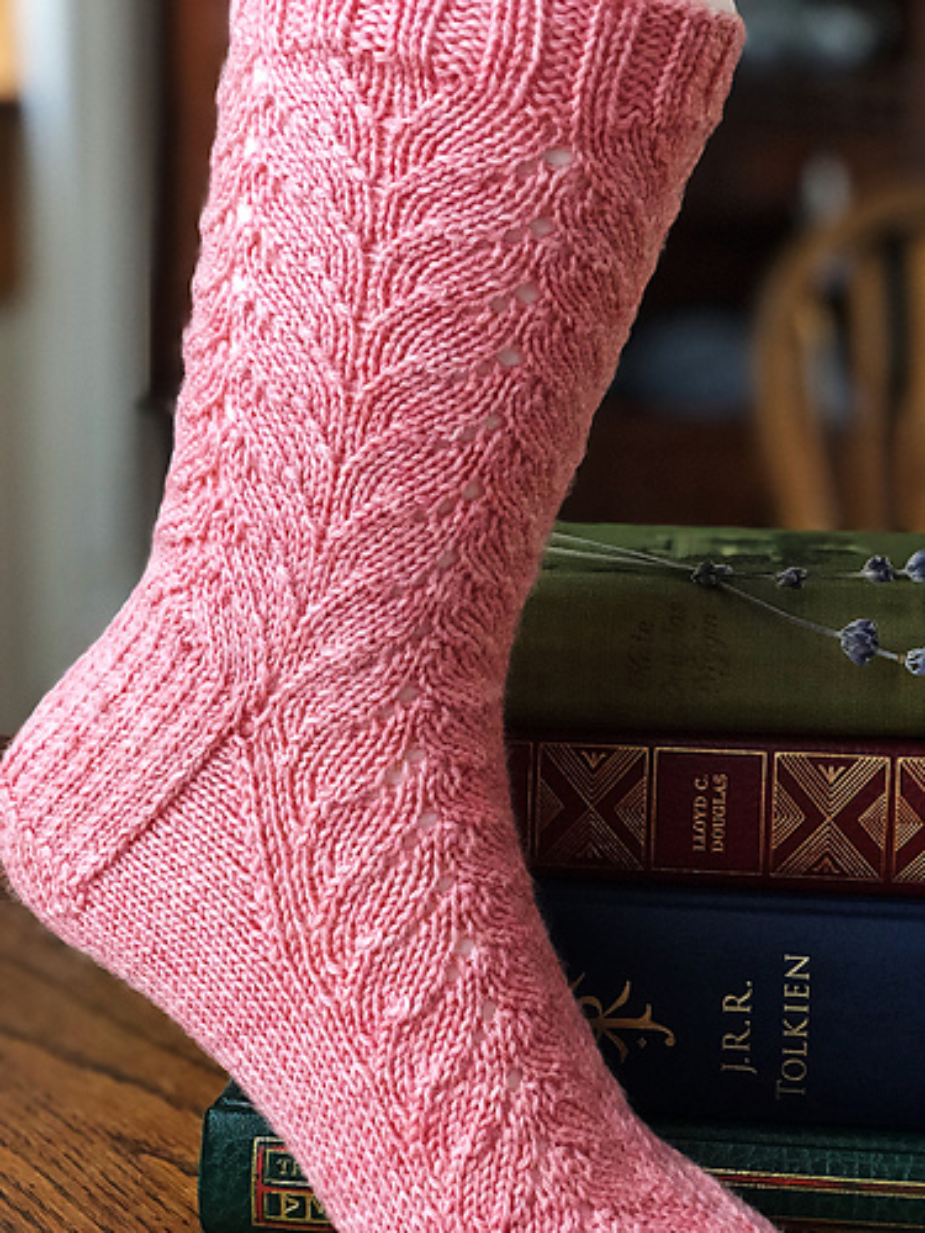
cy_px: 616
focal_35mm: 57
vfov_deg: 33.8
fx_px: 2031
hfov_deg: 25.7
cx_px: 462
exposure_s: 1/60
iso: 800
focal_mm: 6.6
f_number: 2.8
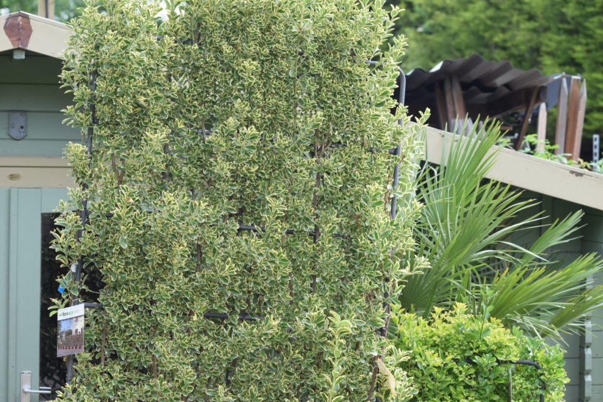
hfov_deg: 15.2
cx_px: 302
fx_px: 2261
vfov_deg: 10.2
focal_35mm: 135
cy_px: 201
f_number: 6.3
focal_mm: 90
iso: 400
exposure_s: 1/320
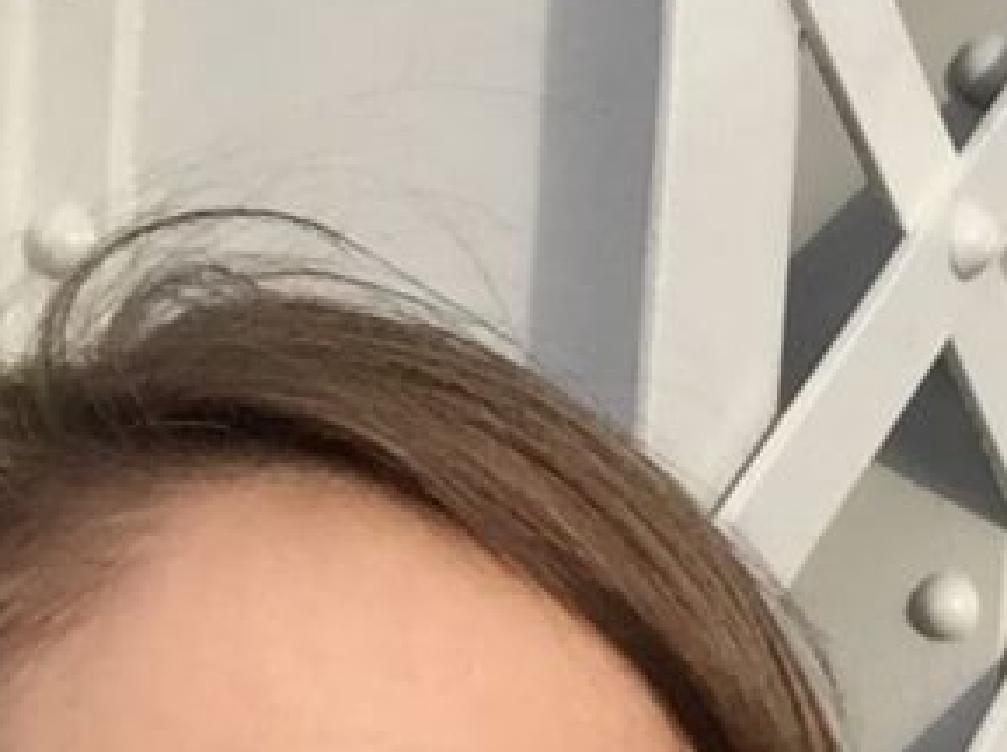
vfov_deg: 13.1
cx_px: 1376
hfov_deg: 16.7
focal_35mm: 110
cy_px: 898
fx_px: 3196
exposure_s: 1/545
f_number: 2.2
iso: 32
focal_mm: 2.65
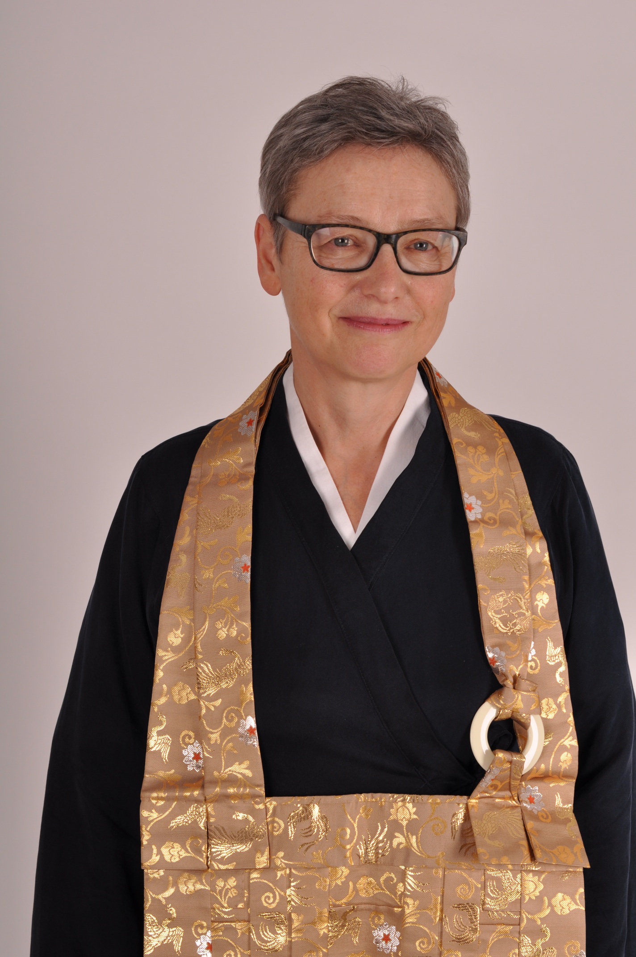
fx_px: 1993
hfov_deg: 18.1
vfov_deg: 27.0
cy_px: 478
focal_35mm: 75
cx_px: 318
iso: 200
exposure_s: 1/125
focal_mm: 50
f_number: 5.6
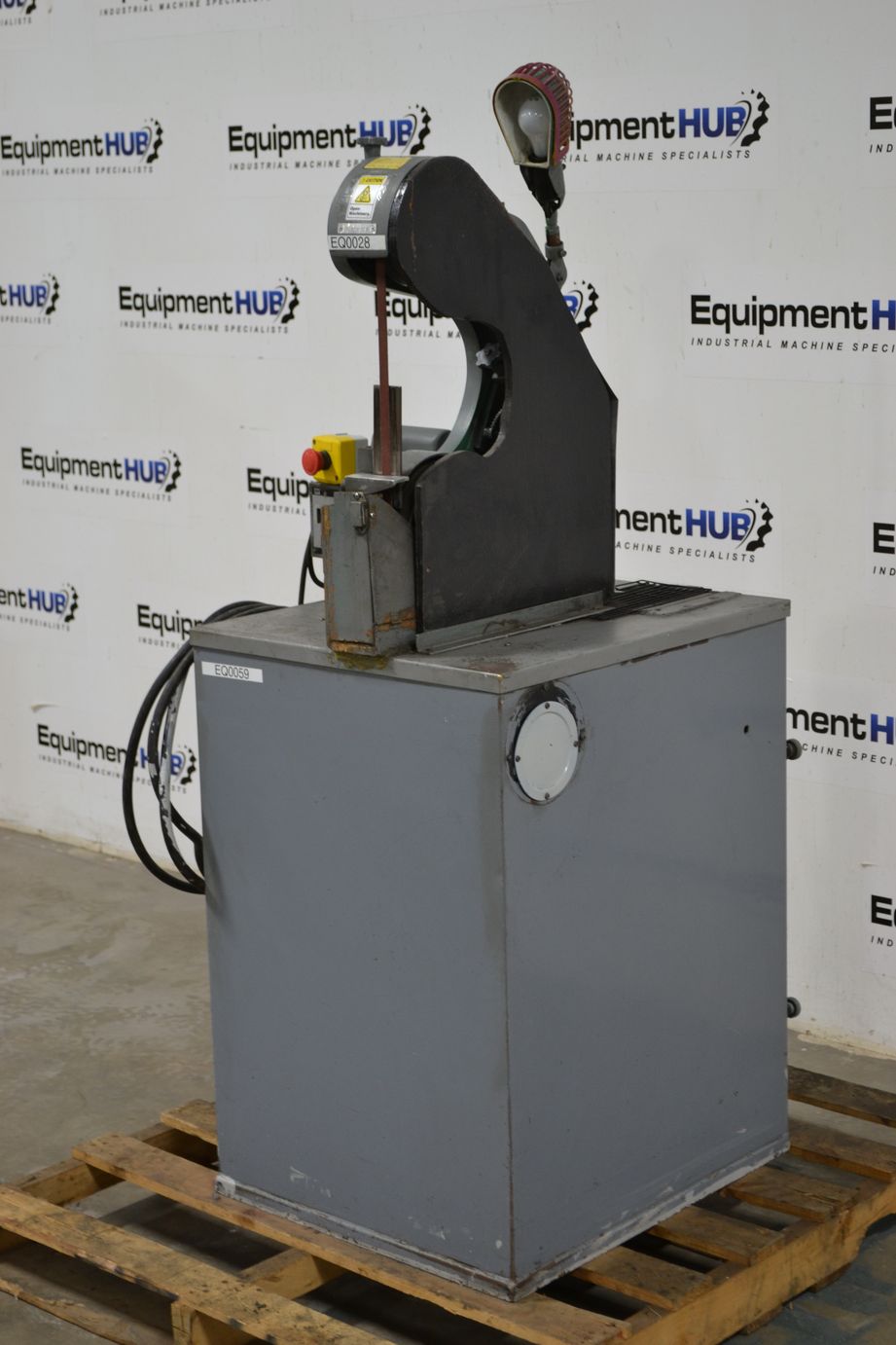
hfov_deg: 21.6
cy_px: 672
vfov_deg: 31.9
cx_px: 448
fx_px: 2352
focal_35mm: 63
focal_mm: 42
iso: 400
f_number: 5.3
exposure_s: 1/20
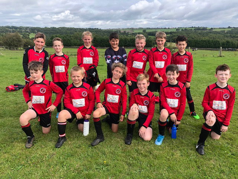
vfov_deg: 49.7
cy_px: 90
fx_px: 193
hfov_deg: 63.4
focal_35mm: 28
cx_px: 119
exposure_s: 1/800
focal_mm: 4
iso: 20
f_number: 1.8
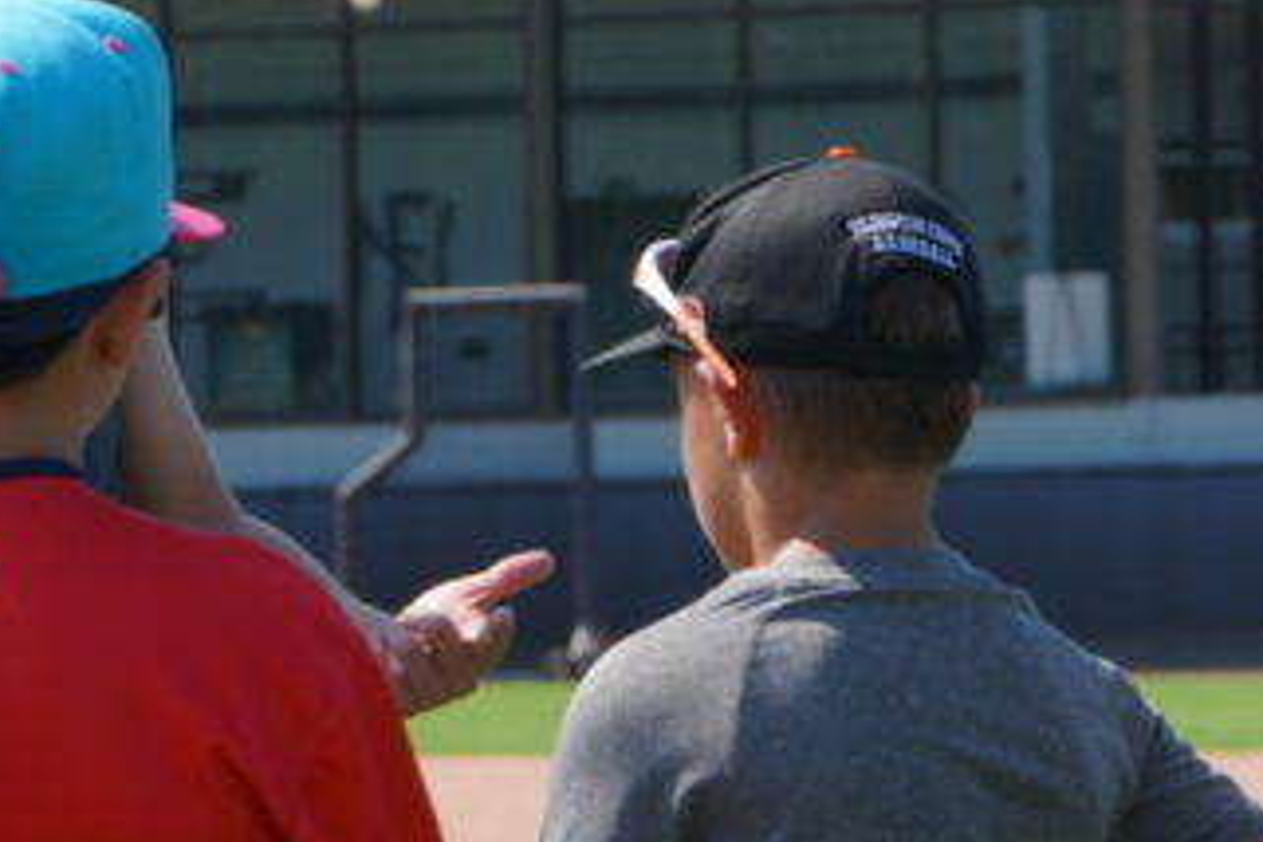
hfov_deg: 8.3
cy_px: -31
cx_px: 1007
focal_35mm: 247
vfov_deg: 5.5
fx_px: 8665
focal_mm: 66
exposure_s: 1/320
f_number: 6.3
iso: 100
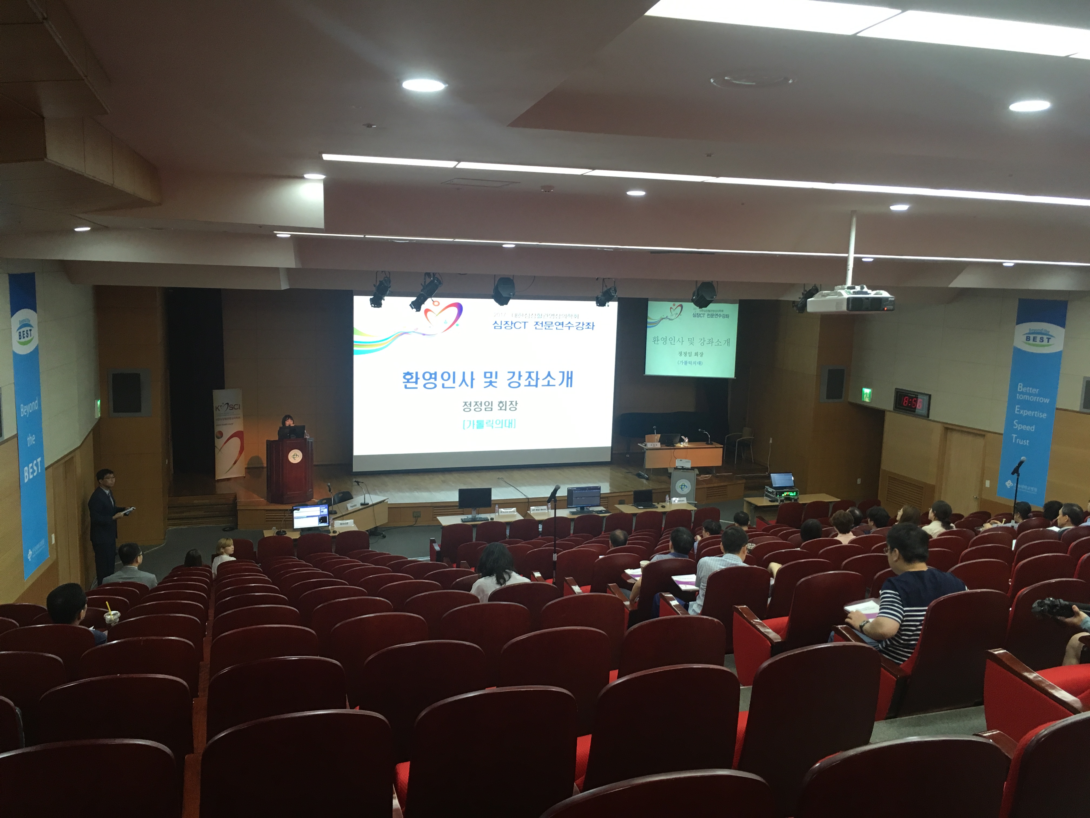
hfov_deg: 61.7
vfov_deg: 48.2
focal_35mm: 29
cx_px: 545
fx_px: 913
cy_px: 409
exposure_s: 1/30
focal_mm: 4.15
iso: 80
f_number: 2.2
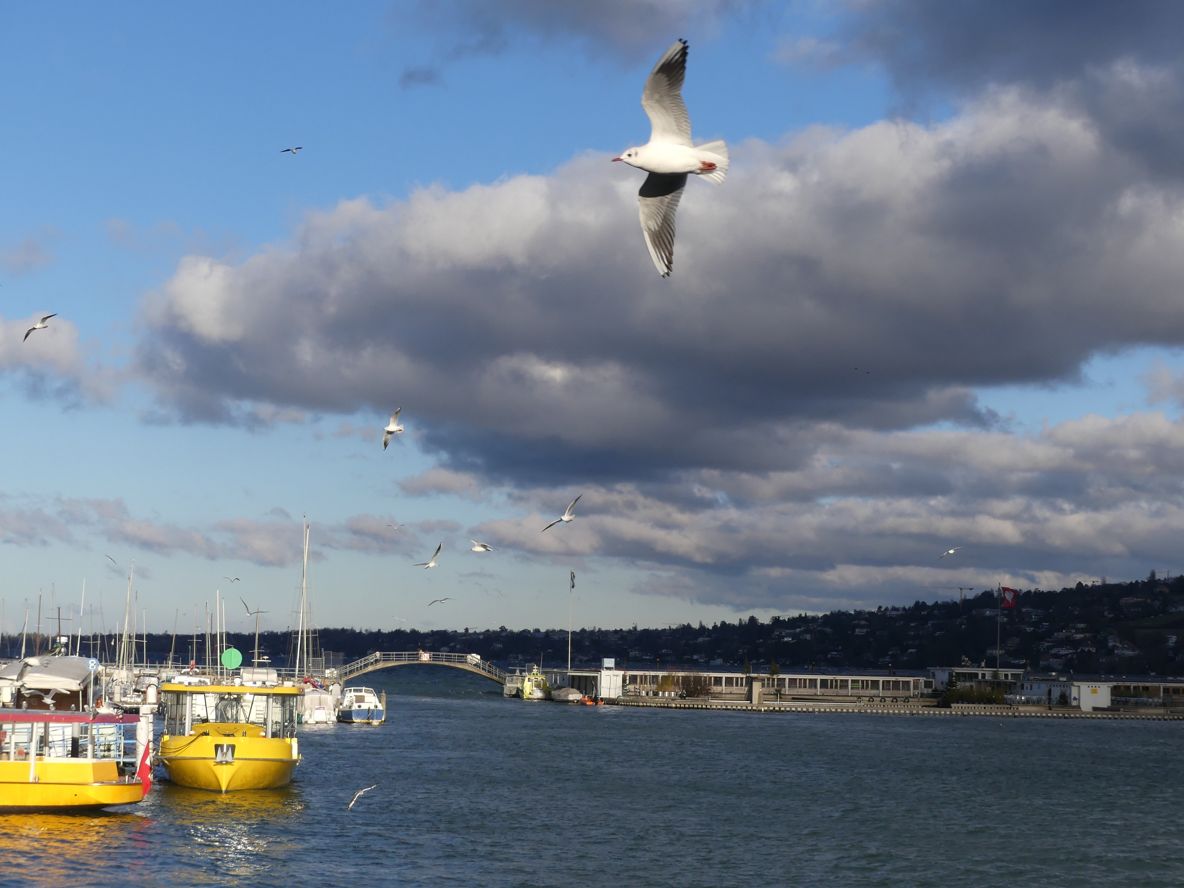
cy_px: 444
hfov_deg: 27.8
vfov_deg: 21.0
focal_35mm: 70
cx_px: 592
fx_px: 2394
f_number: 4
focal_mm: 12.5
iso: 100
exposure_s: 1/1000
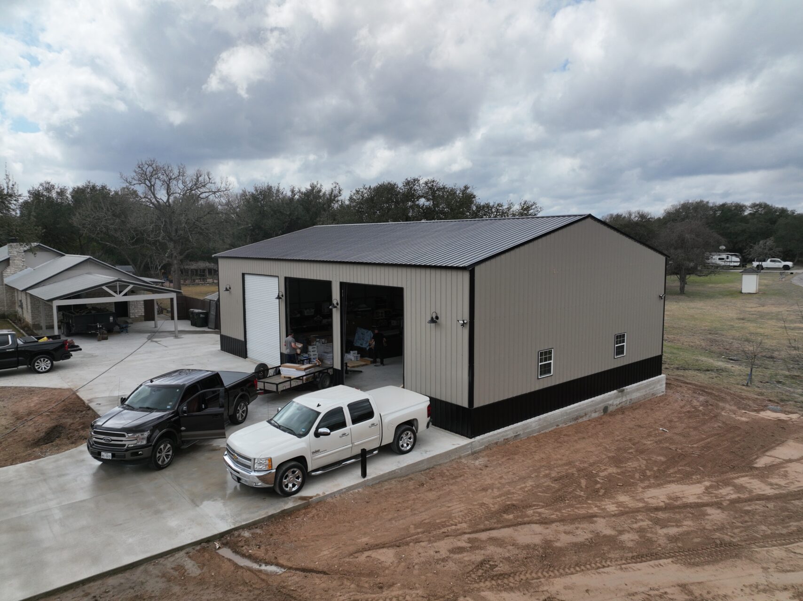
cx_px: 402
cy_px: 300
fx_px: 557
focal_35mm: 24
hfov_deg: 71.6
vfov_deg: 56.8
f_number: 2.8
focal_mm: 12.29
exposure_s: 1/3200
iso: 100
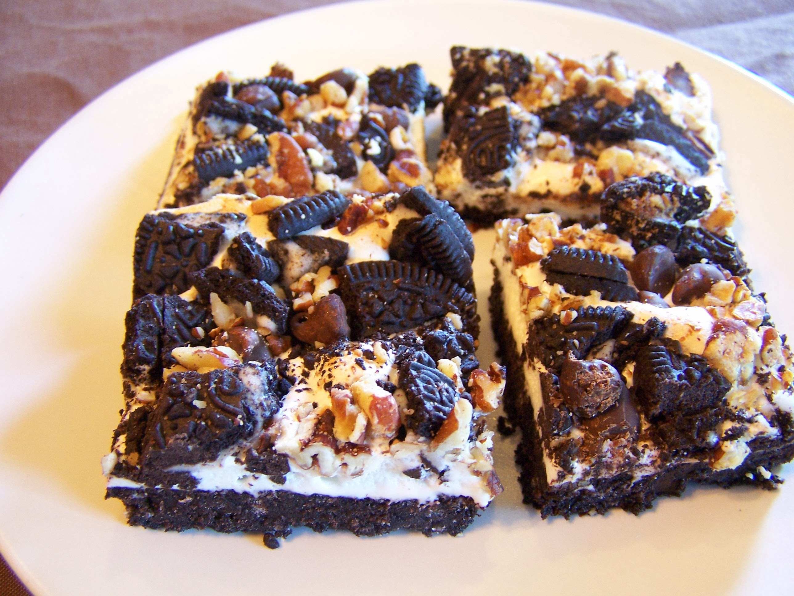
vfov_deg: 37.7
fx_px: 872
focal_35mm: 38
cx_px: 397
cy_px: 298
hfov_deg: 49.0
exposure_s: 1/10
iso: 140
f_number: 2.8
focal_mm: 6.3
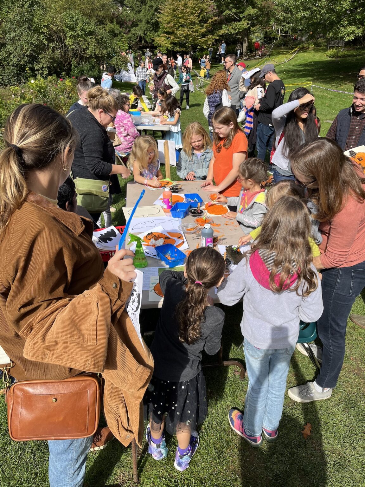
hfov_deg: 53.1
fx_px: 366
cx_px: 182
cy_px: 244
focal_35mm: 26
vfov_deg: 67.3
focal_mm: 5.1
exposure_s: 1/3135
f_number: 1.6
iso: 50
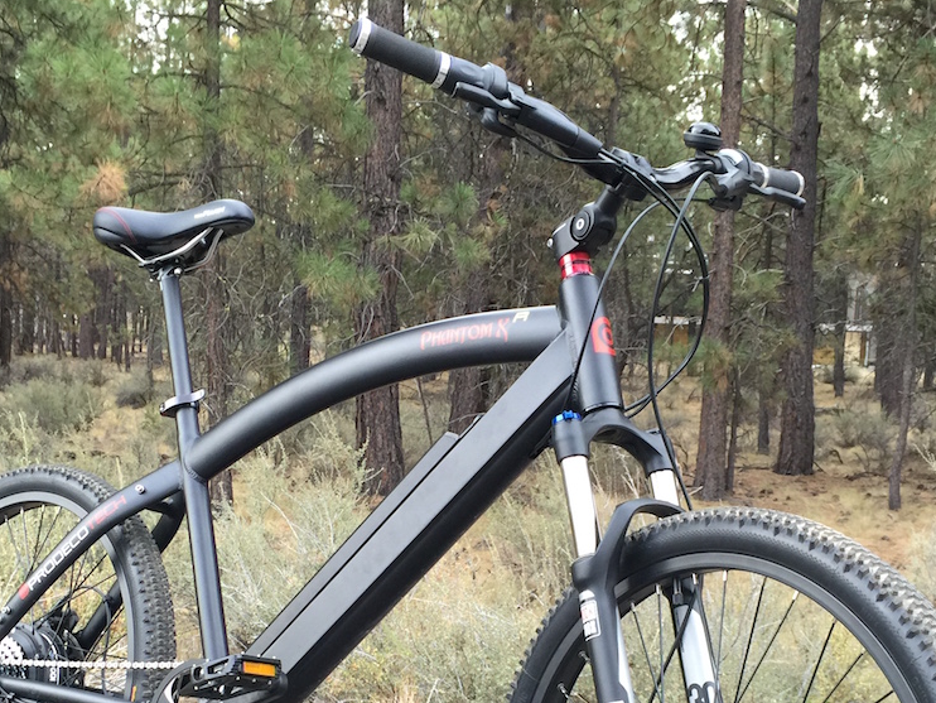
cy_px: 594
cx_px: 467
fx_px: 1352
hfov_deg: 38.2
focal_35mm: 50
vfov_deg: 28.3
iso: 32
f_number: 2.2
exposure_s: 1/30
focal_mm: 4.15
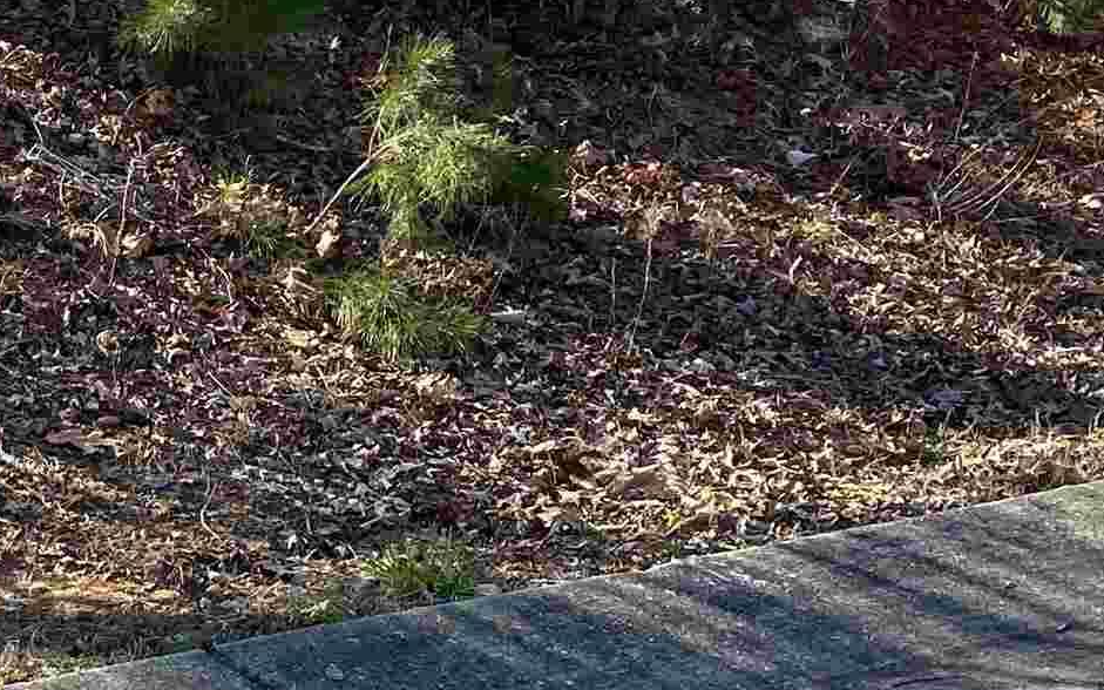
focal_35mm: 90
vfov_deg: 14.5
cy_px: 221
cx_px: -277
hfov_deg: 21.2
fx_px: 2708
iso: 32
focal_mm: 4.25
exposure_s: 1/355
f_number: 1.8
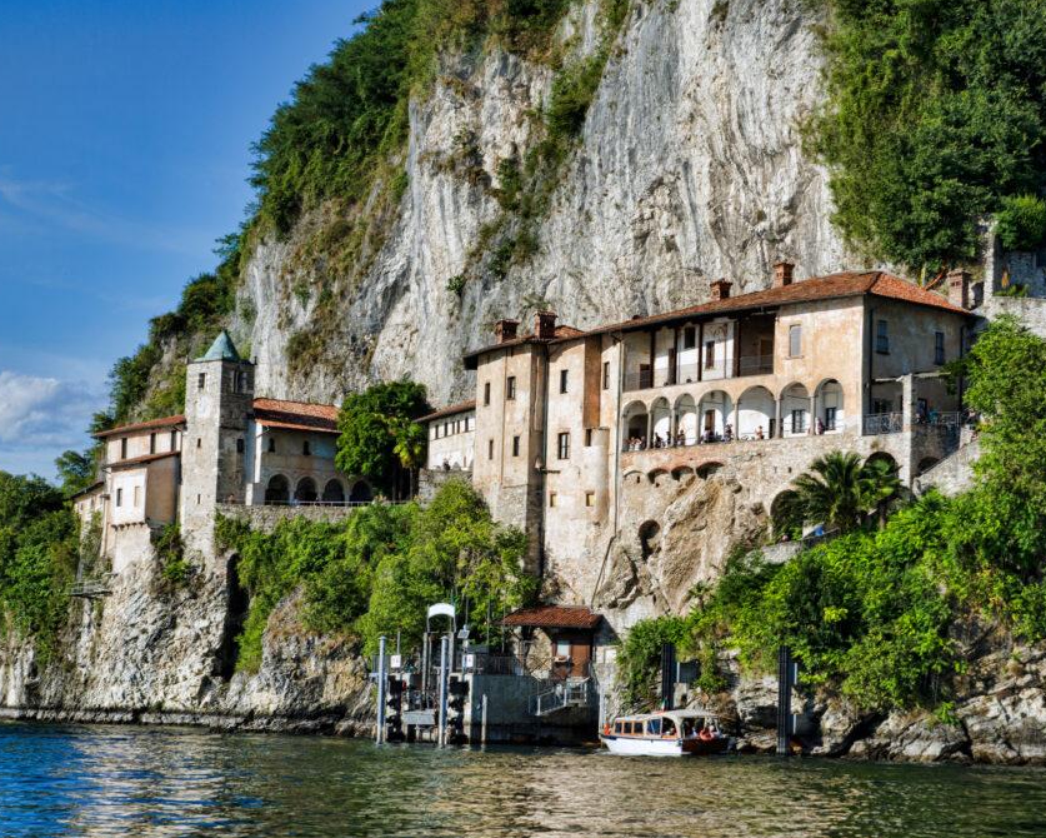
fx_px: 1703
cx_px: 622
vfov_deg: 27.6
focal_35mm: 55
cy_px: 419
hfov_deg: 34.0
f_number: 9
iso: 100
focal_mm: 32
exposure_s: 1/160
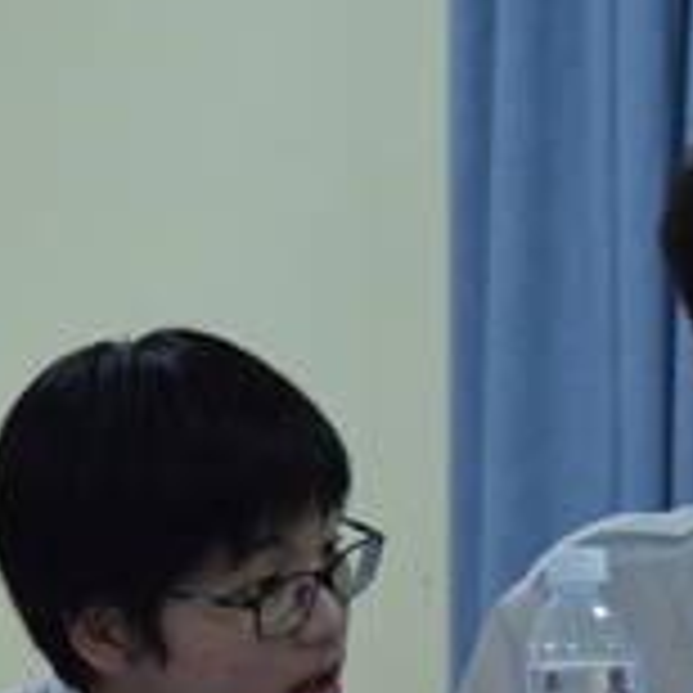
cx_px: 441
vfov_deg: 3.8
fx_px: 10323
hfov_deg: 3.8
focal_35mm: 456
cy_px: 574
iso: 3200
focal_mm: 85
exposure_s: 1/160
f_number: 5.6
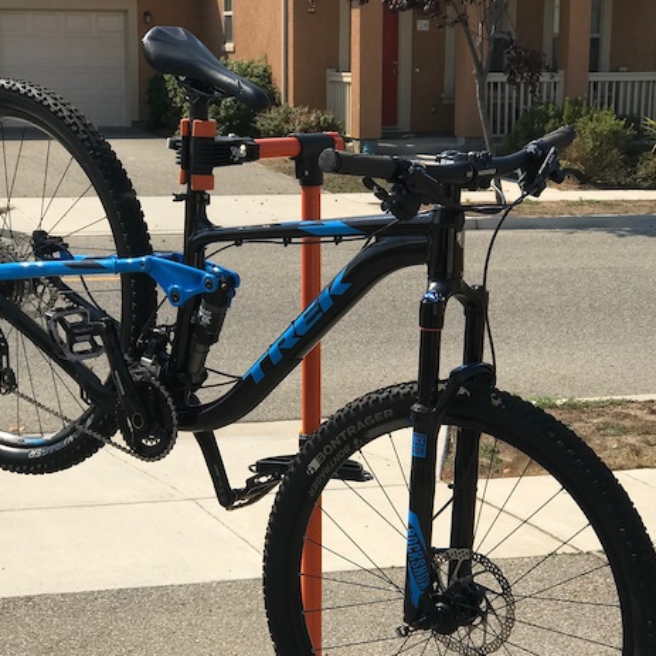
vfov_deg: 19.9
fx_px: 1865
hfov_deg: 19.9
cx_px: 313
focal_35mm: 87
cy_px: 453
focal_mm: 6.6
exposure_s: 1/997
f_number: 2.8
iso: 20
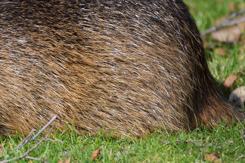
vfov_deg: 0.7
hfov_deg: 1.1
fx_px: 12988
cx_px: 13
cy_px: 89
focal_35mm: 1909
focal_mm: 600
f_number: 6.3
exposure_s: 1/400
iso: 250
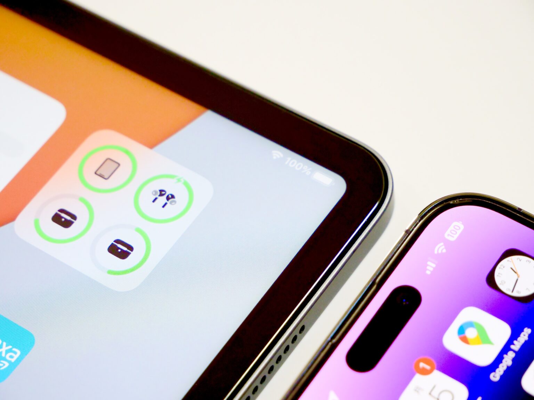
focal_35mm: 120
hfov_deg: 16.4
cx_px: 267
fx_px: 1851
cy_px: 200
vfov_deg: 12.3
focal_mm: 60
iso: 3200
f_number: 5.6
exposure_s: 1/100
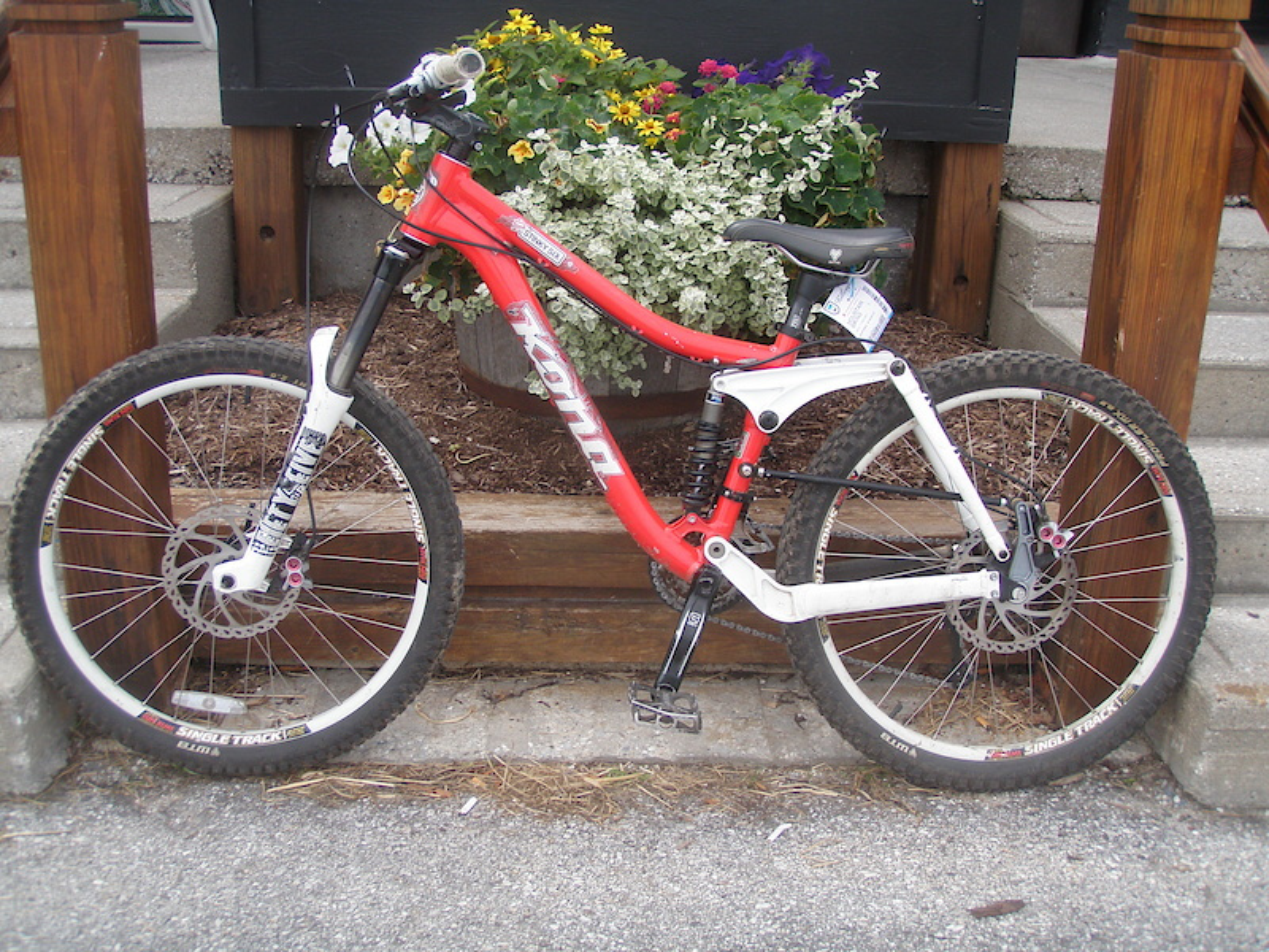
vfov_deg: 37.7
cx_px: 634
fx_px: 1393
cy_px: 476
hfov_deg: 49.0
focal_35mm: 38
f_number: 3.5
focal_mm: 6.7
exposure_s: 1/320
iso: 80
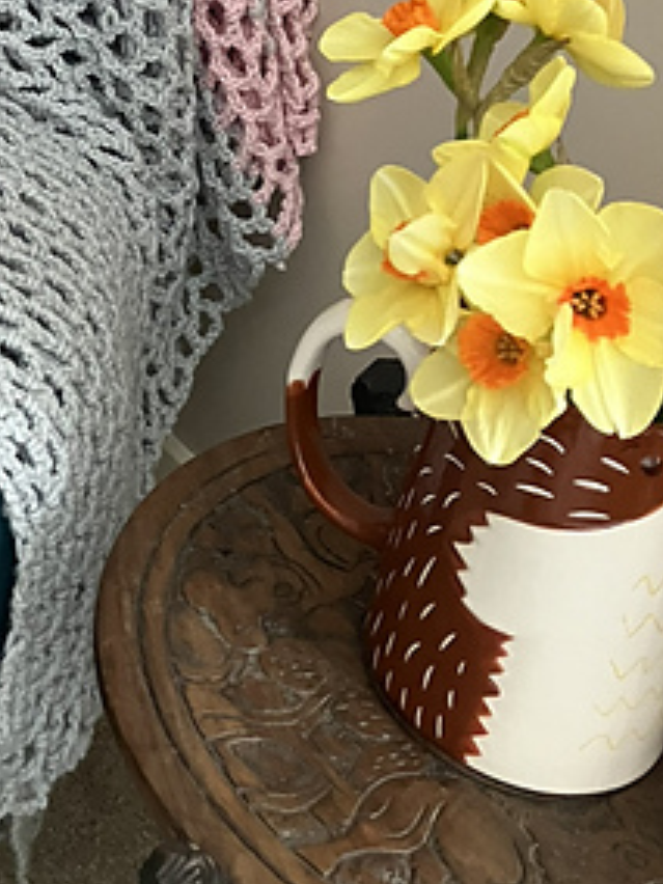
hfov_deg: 22.0
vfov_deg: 28.5
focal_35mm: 63
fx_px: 1609
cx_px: -68
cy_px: -34
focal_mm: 3.99
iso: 320
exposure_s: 1/42
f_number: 1.8
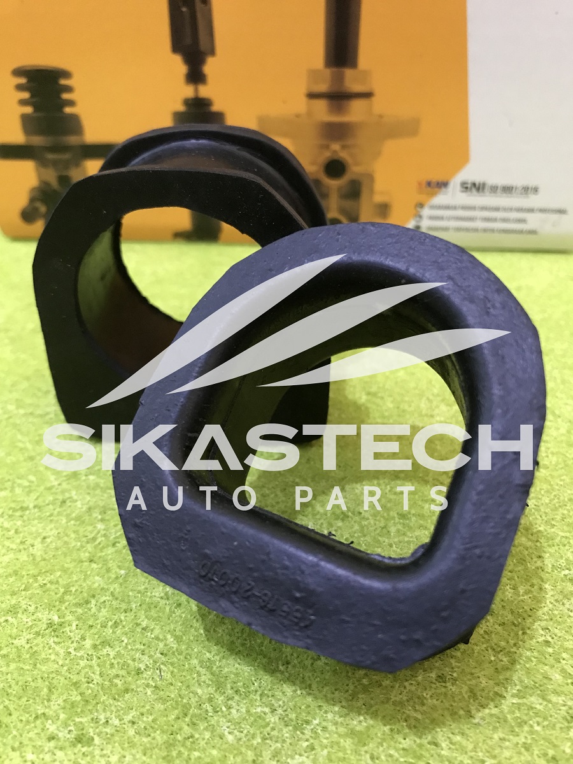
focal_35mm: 28
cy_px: 382
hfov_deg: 49.7
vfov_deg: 63.4
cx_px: 286
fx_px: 618
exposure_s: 1/5
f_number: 1.8
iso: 100
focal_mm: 3.99
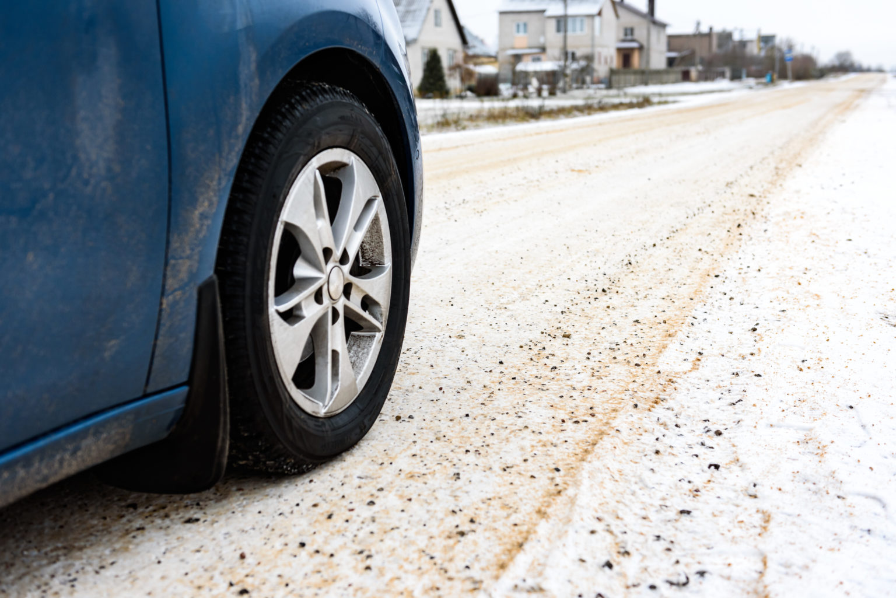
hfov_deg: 46.4
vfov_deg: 31.9
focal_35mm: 42
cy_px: 299
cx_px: 448
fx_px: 1046
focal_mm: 42
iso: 400
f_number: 4
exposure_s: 1/250
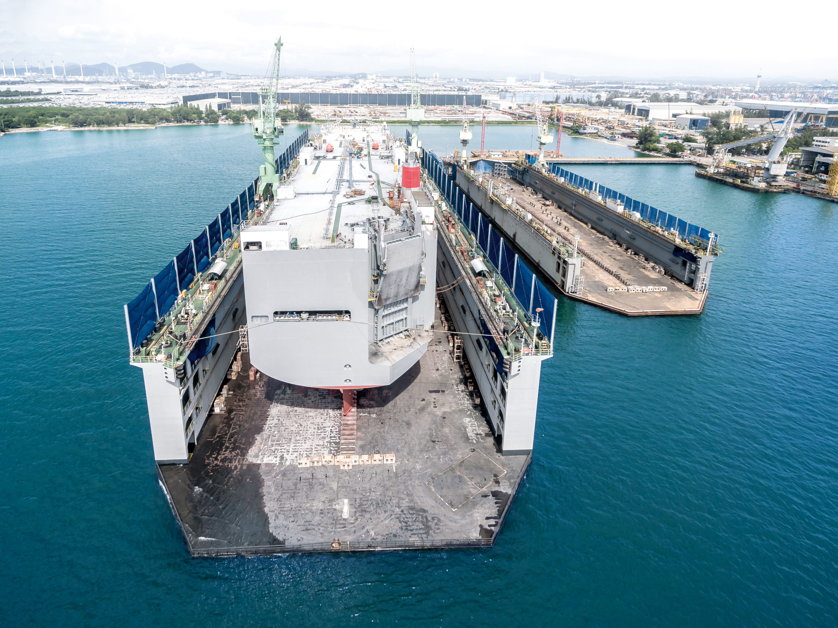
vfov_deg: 66.0
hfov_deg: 81.8
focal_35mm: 20
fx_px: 484
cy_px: 314
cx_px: 419
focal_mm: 3.61
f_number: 2.8
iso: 100
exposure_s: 1/640
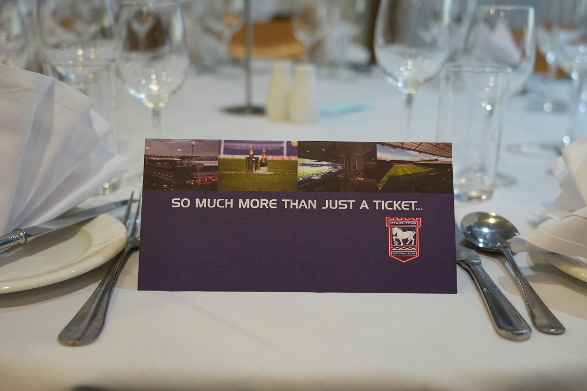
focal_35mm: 39
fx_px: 636
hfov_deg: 49.6
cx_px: 294
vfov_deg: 34.2
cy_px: 196
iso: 2500
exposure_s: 1/160
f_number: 4
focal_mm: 39
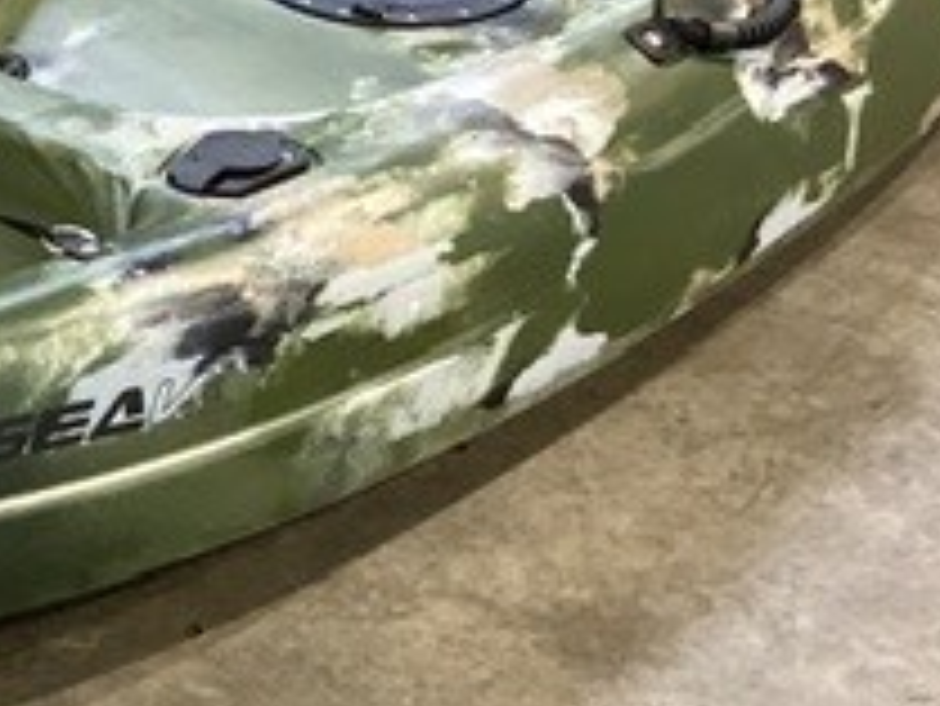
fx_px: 2581
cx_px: -40
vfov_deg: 15.6
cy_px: 319
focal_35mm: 95
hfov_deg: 19.9
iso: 400
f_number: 2.4
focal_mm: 3.3
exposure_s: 1/33
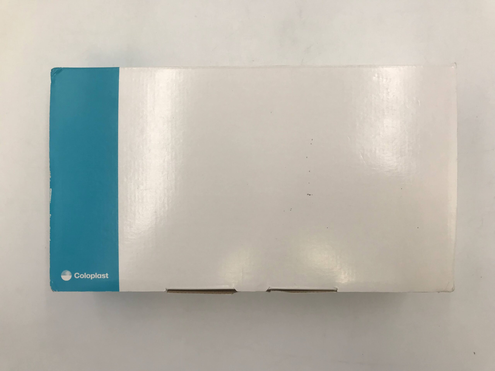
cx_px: 248
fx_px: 400
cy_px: 186
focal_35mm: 28
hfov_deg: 63.4
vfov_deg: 49.7
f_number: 1.8
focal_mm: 3.99
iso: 25
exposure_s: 1/60
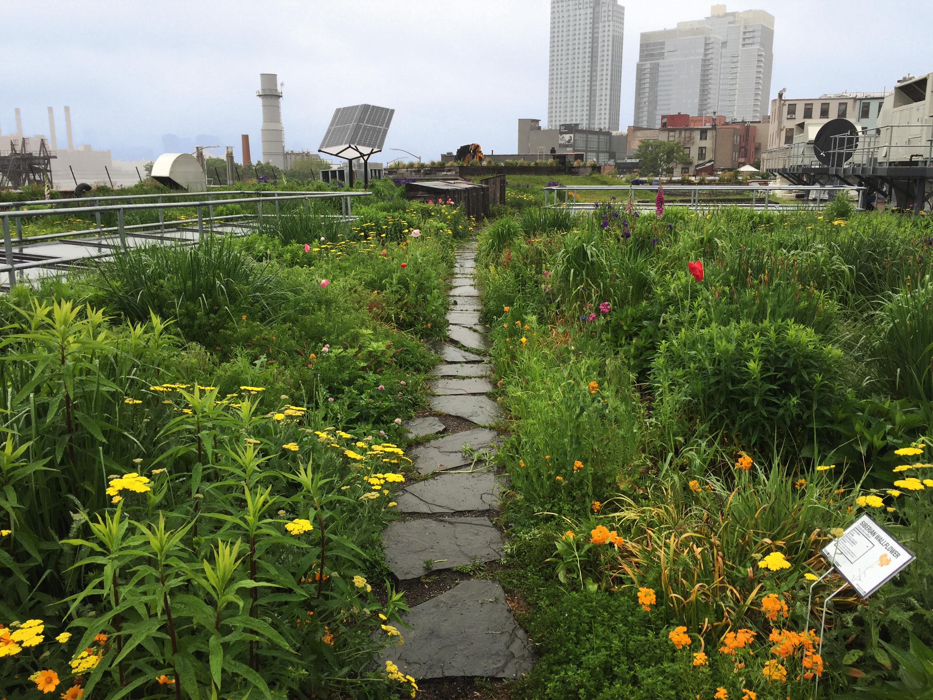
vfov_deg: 48.2
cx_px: 466
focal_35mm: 29
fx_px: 782
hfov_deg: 61.7
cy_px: 350
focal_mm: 4.15
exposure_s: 1/122
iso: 32
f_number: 2.2
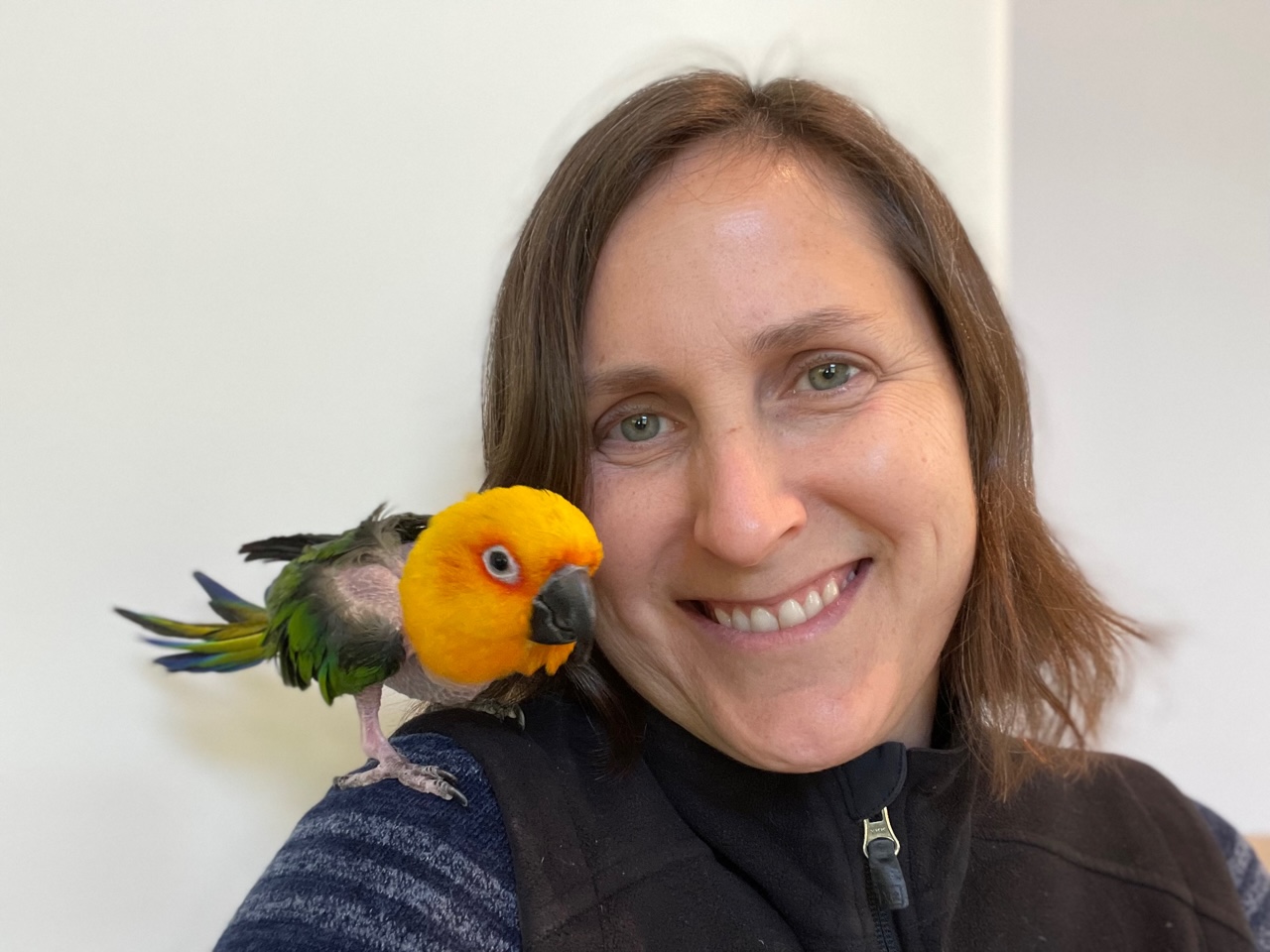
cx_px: 635
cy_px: 476
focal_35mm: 30
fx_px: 1101
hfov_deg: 60.0
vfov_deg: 46.8
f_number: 2.2
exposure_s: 1/60
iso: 250
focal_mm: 2.71
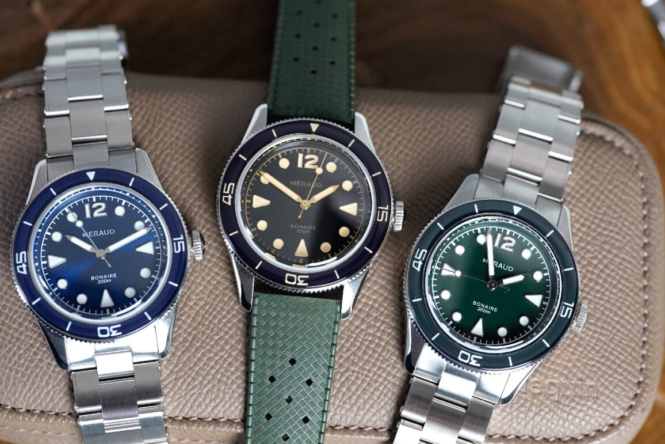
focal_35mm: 93
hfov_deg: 21.9
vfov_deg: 14.7
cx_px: 295
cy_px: 244
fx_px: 1718
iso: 3200
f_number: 3.5
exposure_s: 1/250
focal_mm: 70
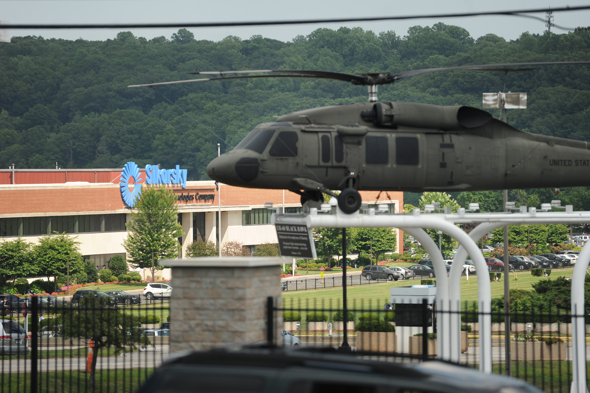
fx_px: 3276
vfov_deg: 6.9
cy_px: 196
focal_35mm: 200
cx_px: 295
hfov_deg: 10.3
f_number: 3.2
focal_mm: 200
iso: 200
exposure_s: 1/1600
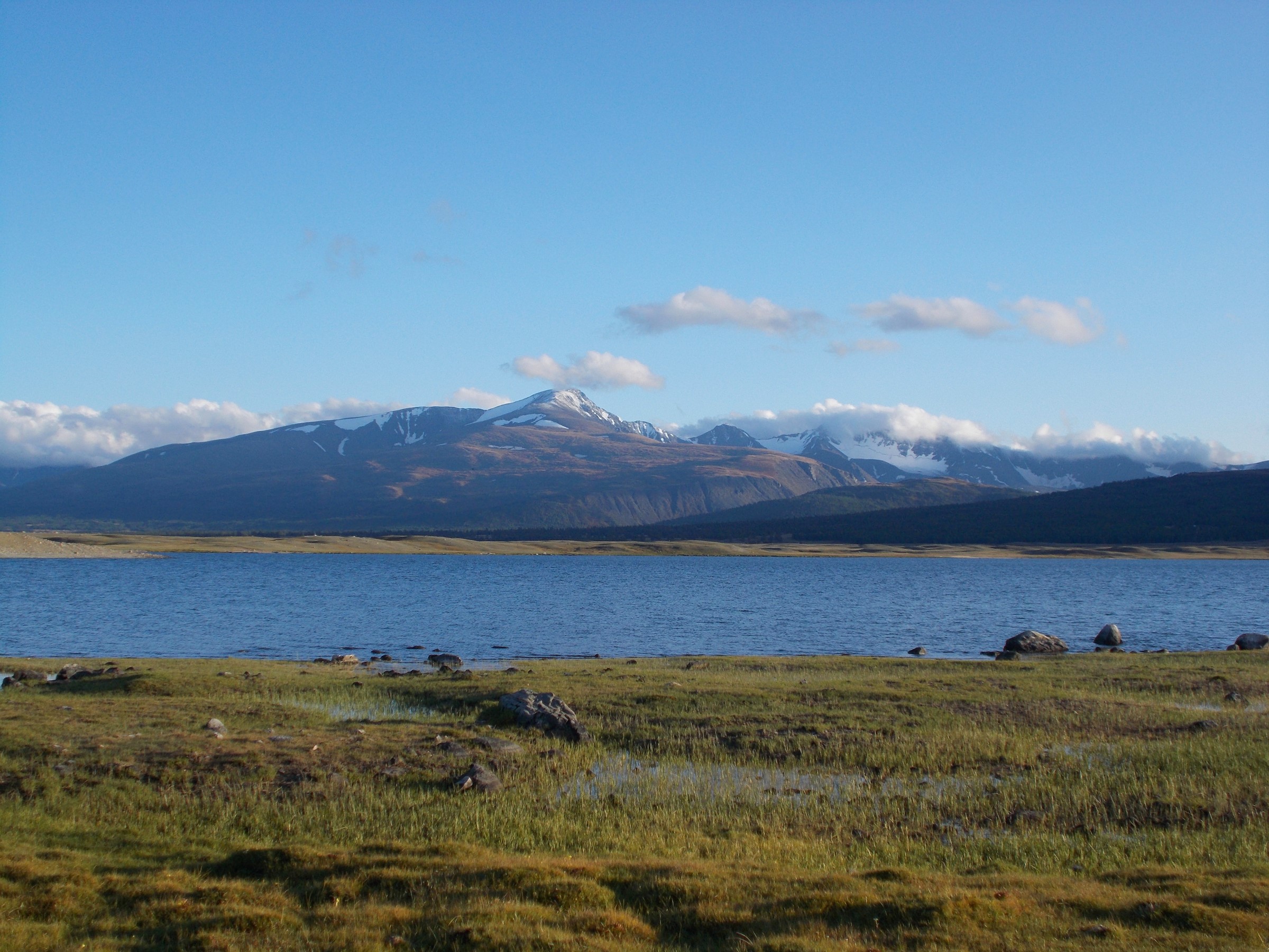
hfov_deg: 38.2
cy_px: 476
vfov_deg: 29.1
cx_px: 634
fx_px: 1833
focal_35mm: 50
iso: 80
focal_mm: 9
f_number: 4.5
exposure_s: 1/250
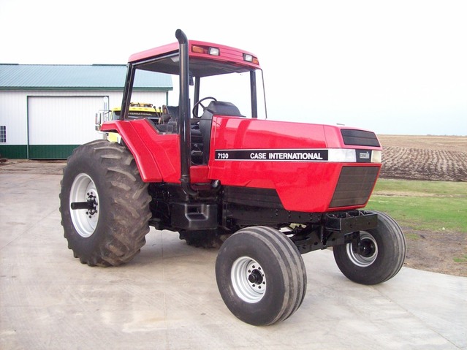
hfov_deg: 51.4
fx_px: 486
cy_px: 175
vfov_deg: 39.6
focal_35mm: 36
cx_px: 234
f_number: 2.7
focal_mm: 6
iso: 140
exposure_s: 1/101
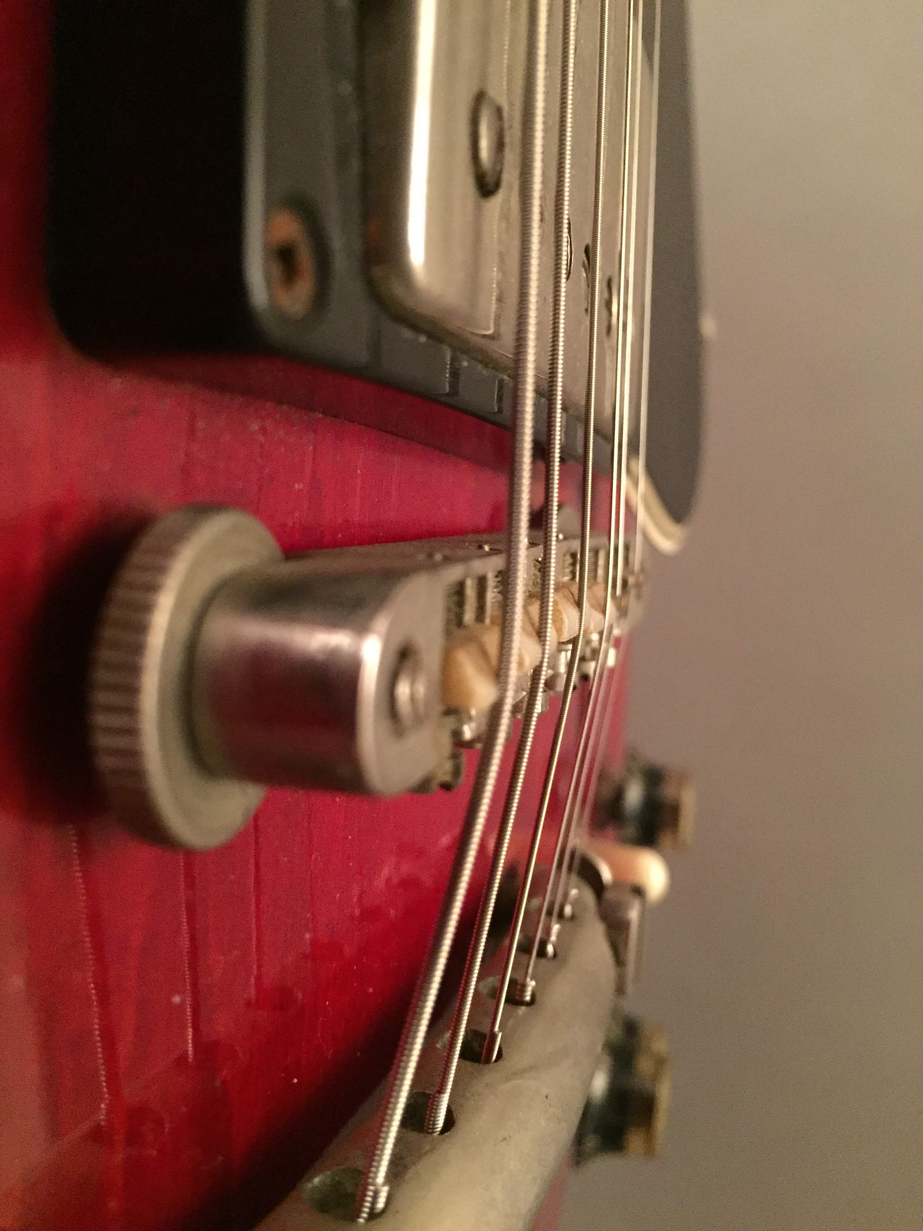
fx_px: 1031
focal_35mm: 29
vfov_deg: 61.7
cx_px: 462
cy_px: 616
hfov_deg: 48.2
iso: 400
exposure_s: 1/15
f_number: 2.2
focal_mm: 4.15
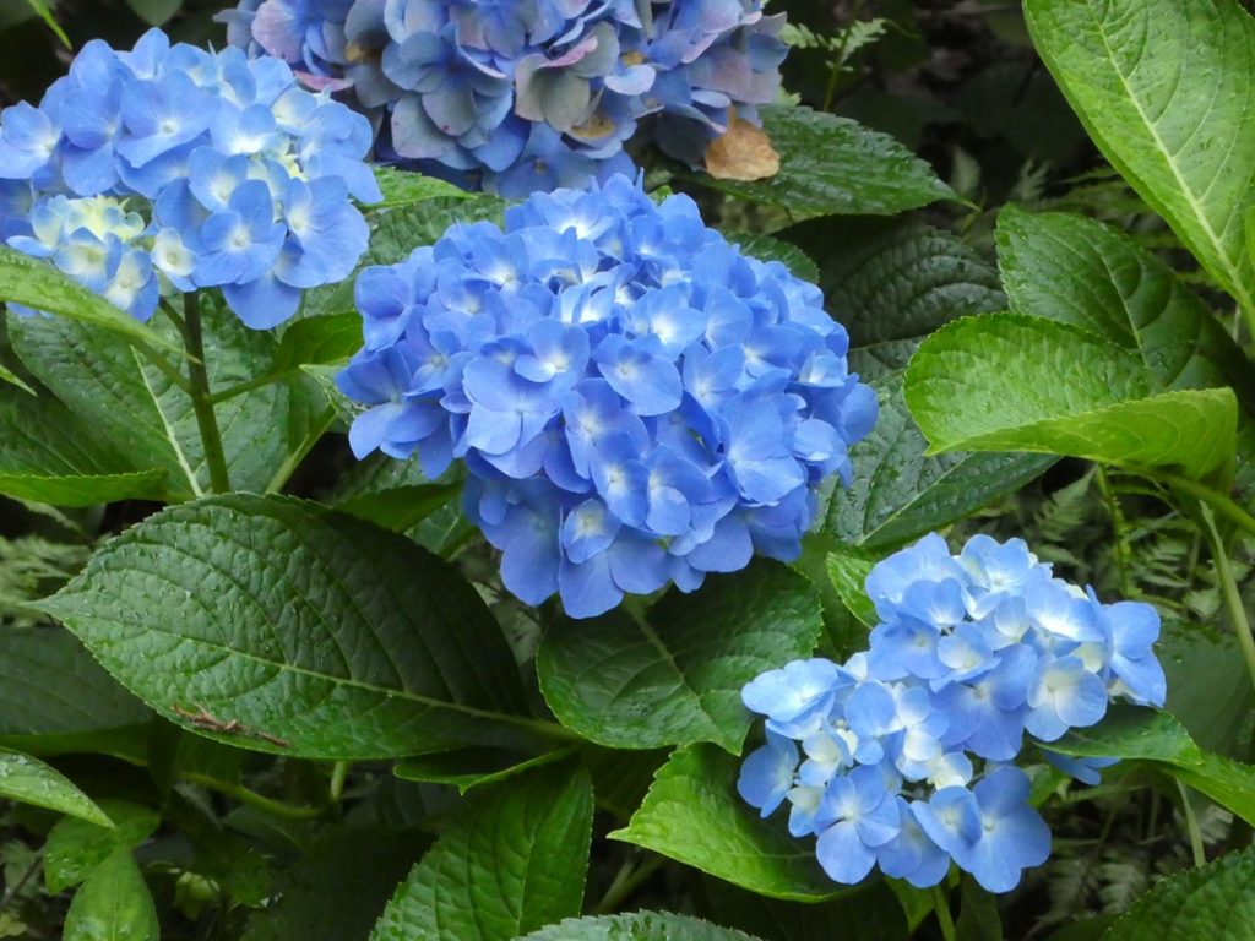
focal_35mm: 151
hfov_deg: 13.1
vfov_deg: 9.8
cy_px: 470
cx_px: 628
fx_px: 5474
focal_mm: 27.1
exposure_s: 1/80
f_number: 5.4
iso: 1600
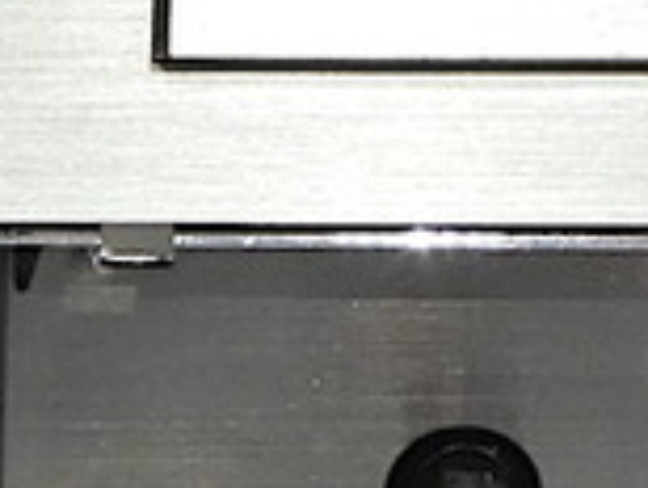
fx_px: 15749
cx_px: -972
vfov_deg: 1.8
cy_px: 374
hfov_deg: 2.3
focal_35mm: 840
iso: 400
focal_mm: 24.2
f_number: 5.6
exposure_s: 1/10
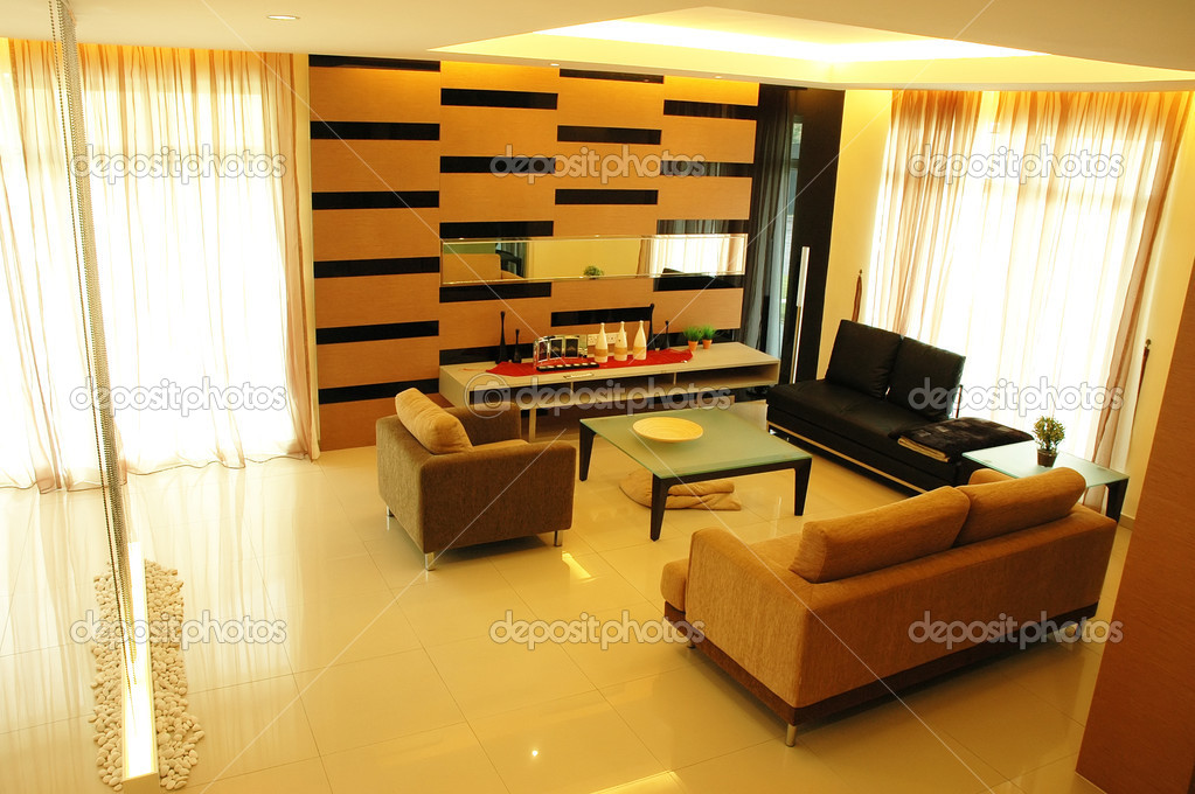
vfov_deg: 47.8
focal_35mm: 27
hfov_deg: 67.4
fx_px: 895
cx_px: 598
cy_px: 397
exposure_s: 1/15
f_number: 7.1
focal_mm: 18
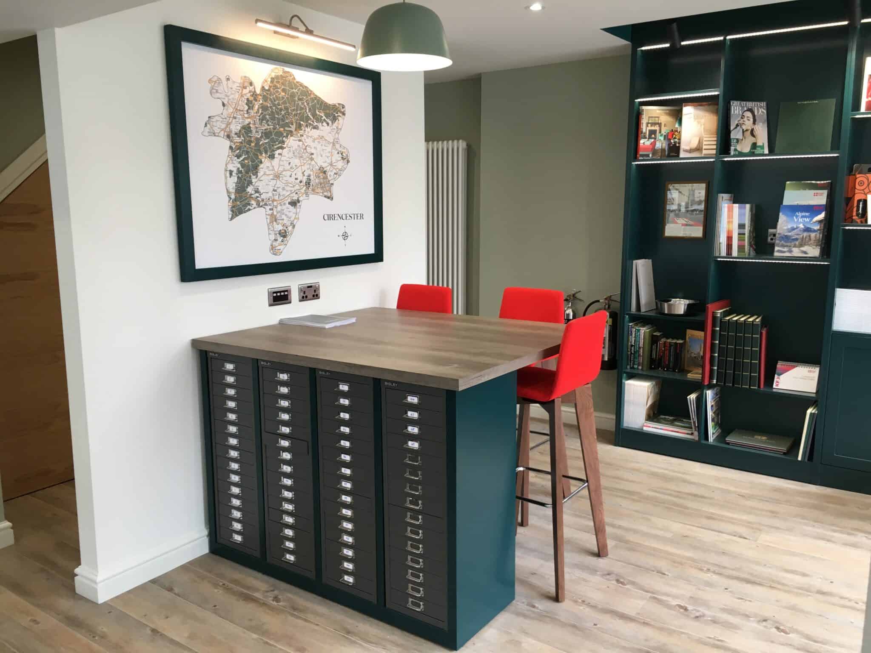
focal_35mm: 29
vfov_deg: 48.2
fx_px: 730
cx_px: 436
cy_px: 326
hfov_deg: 61.7
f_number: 2.2
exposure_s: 1/33
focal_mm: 4.15
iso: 32
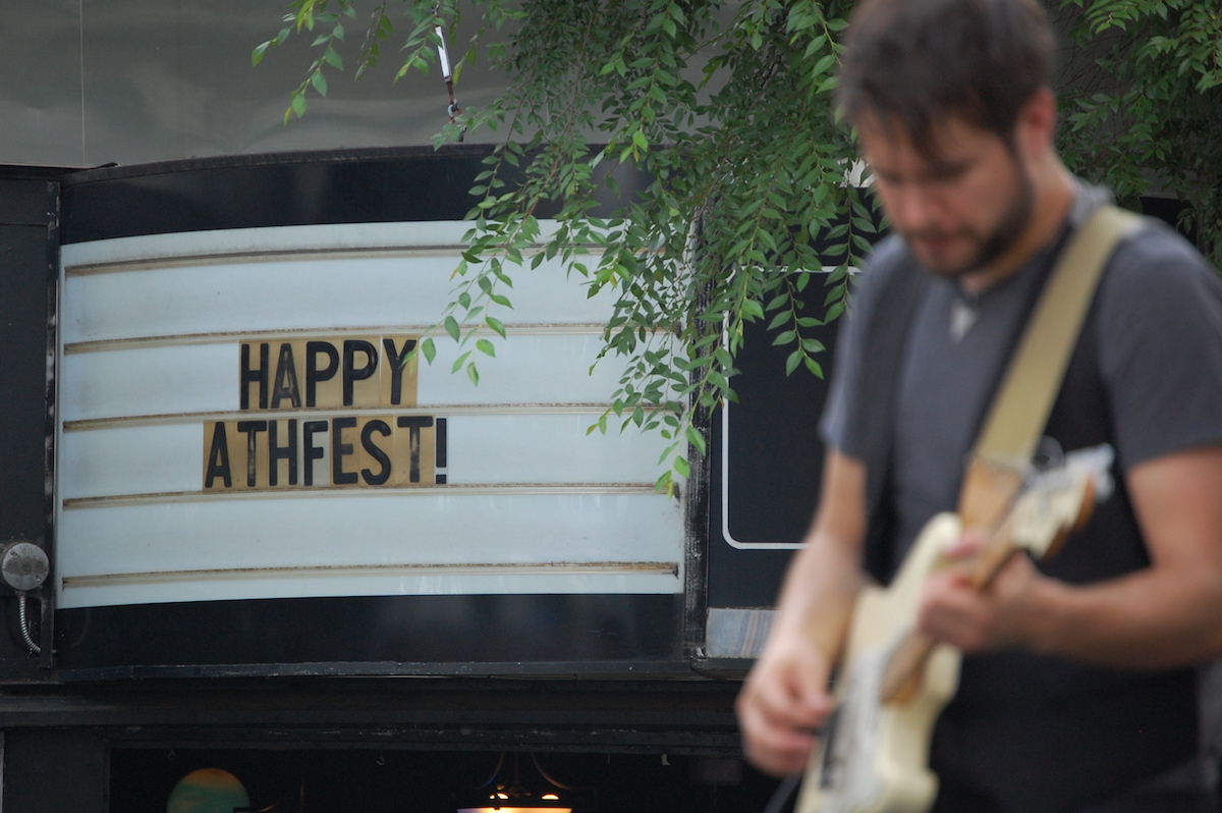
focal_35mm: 248
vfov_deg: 5.5
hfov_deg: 8.3
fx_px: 8394
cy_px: 406
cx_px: 611
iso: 560
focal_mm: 165
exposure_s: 1/500
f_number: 5.3
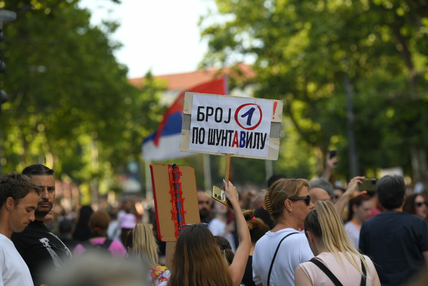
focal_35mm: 150
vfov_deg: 9.1
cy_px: 143
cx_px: 214
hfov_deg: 13.7
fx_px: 1783
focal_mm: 150
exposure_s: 1/2000
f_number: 4
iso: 800
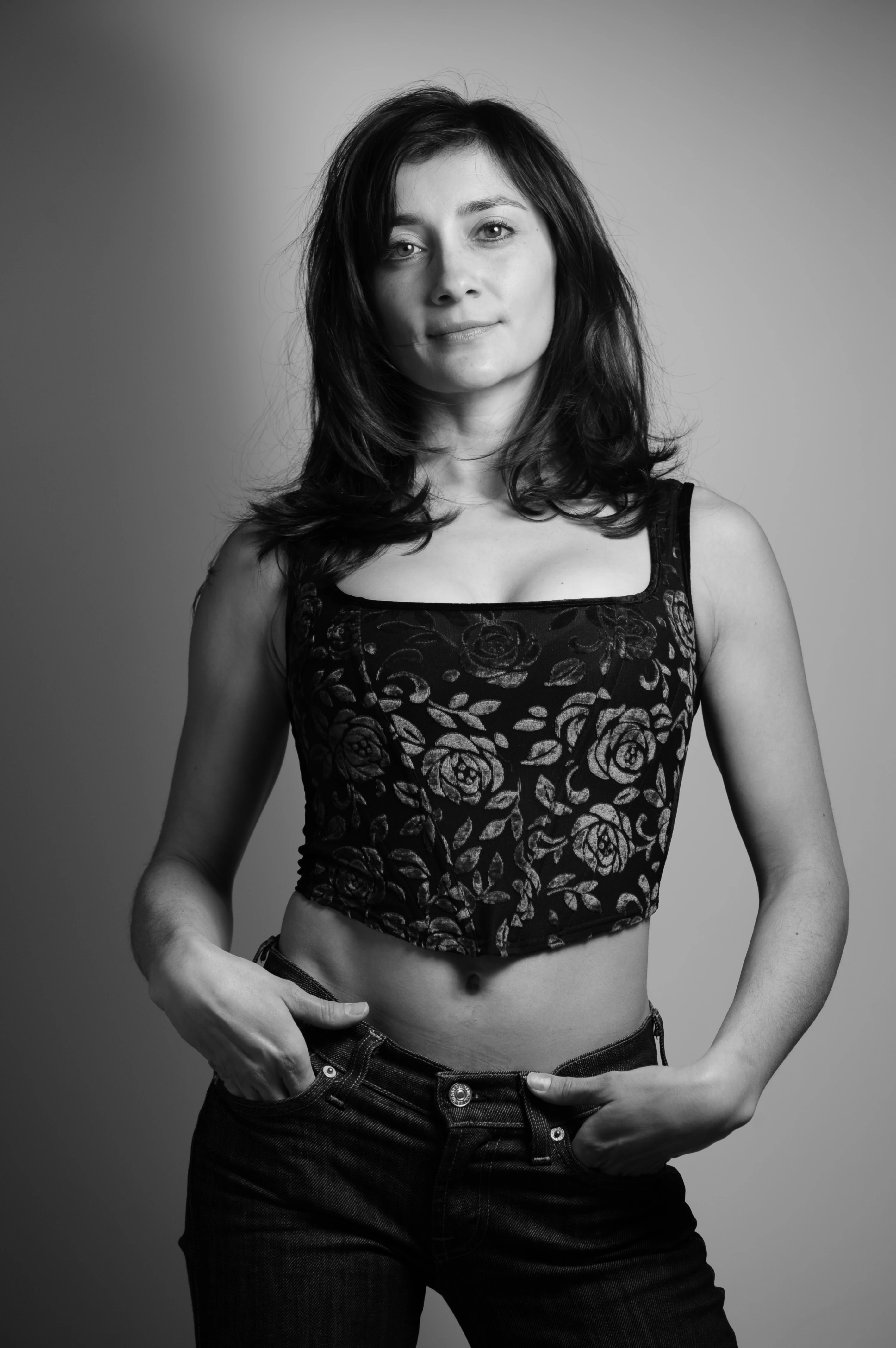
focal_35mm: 105
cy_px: 674
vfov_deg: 19.5
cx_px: 448
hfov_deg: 13.0
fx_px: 3925
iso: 400
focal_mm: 105
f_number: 5.6
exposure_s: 1/200
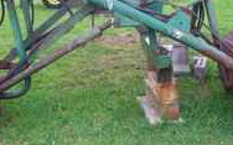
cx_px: 129
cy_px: 51
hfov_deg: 29.4
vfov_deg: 18.5
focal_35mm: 70
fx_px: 444
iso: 160
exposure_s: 1/60
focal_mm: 7.54
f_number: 2.8
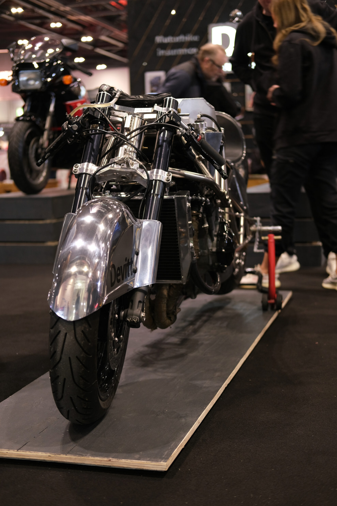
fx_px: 744
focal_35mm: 53
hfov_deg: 25.5
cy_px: 253
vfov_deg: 37.5
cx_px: 168
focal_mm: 35
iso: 400
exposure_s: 1/30
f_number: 2
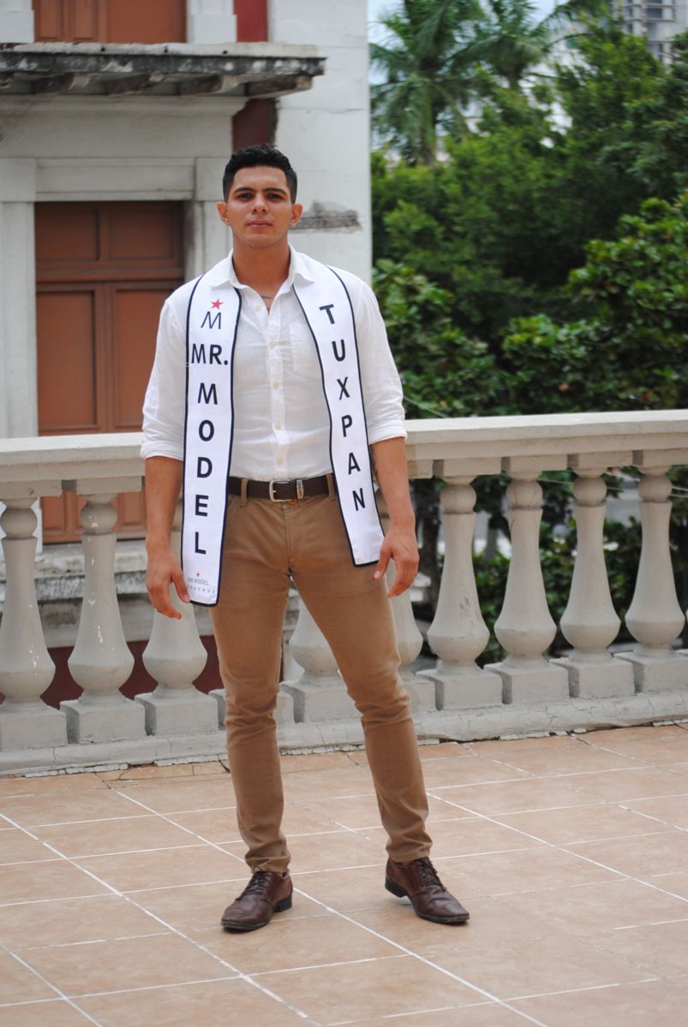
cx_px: 344
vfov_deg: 24.6
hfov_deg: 16.6
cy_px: 514
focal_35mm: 82
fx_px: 2359
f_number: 4
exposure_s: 1/160
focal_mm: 55
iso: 100
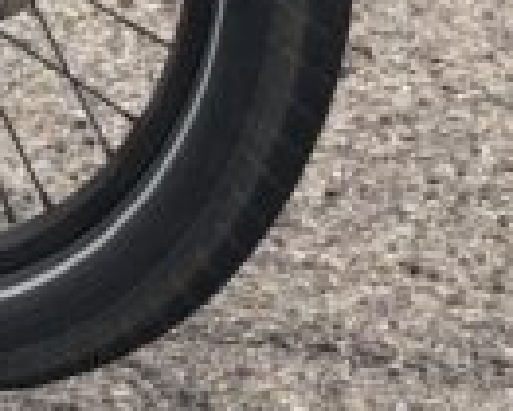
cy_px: -685
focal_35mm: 297
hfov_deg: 6.2
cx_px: -713
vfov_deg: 5.0
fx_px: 4513
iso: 16
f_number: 2.4
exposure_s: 1/787
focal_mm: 6
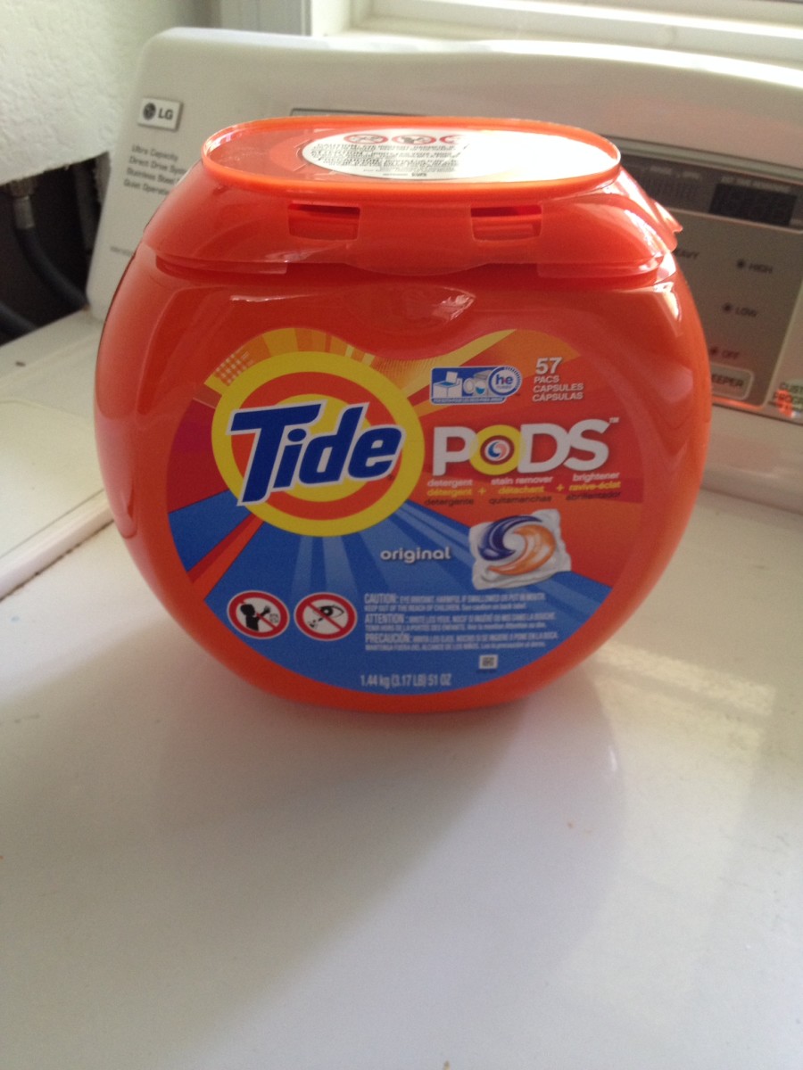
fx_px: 1083
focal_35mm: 35
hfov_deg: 40.7
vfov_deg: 52.6
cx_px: 402
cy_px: 535
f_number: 2.4
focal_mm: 4.28
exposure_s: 1/20
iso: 125
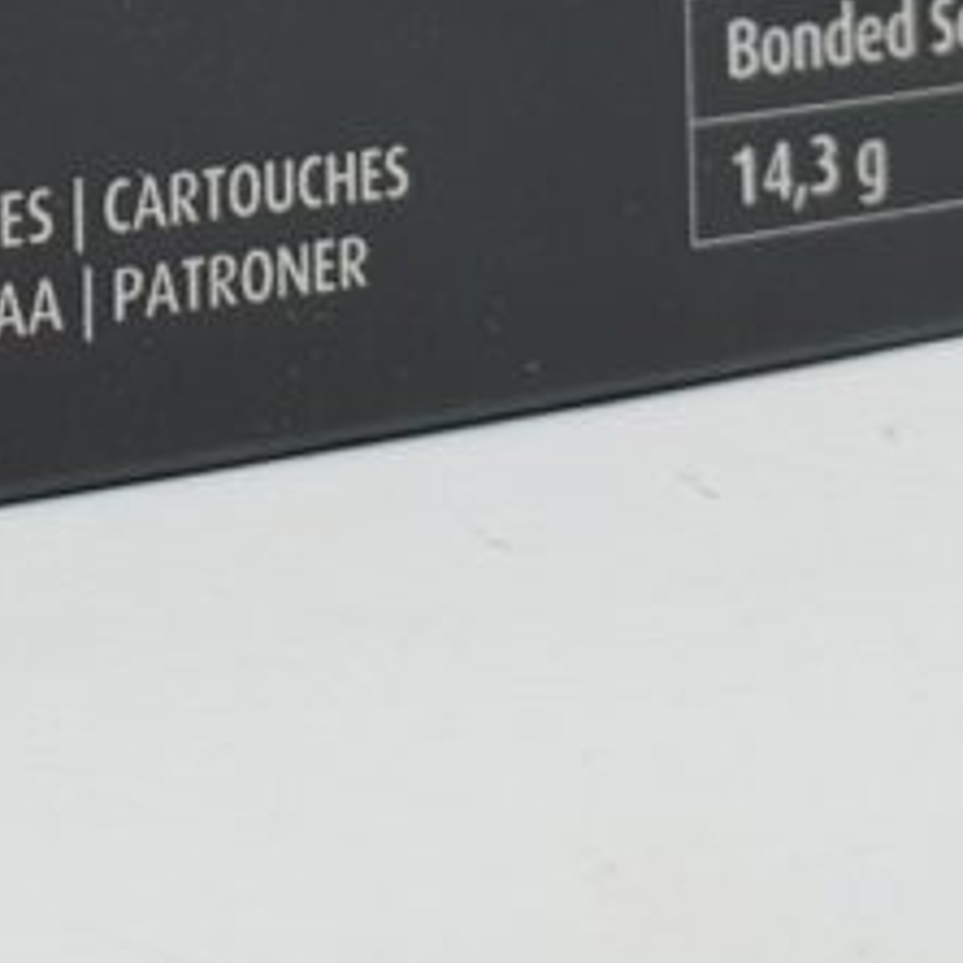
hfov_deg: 15.8
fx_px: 3336
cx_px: -217
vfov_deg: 14.8
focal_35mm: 106
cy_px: -646
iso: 100
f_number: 2.4
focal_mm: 4.3
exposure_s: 1/50
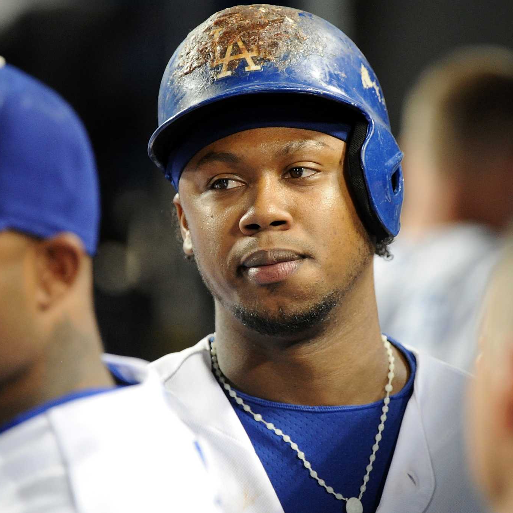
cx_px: 243
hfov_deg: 3.4
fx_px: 8568
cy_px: 257
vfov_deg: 3.4
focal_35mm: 511
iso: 4000
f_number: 4
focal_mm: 400
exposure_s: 1/400
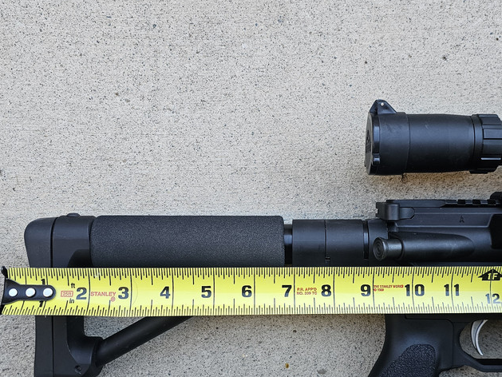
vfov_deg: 36.6
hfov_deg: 47.6
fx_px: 566
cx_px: 296
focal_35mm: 39
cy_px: 239
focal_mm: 6.3
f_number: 1.7
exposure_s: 1/180
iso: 125
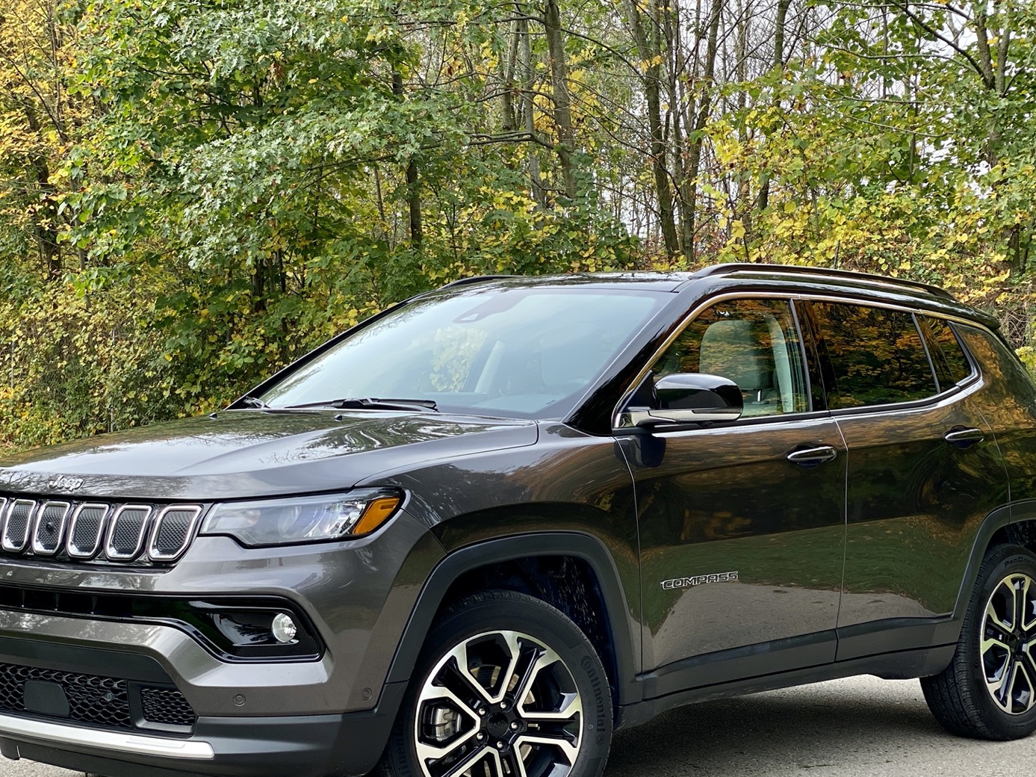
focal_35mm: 72
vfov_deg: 20.4
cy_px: 497
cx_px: 514
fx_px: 2155
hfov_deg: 27.0
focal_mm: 6
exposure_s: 1/223
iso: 20
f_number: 2
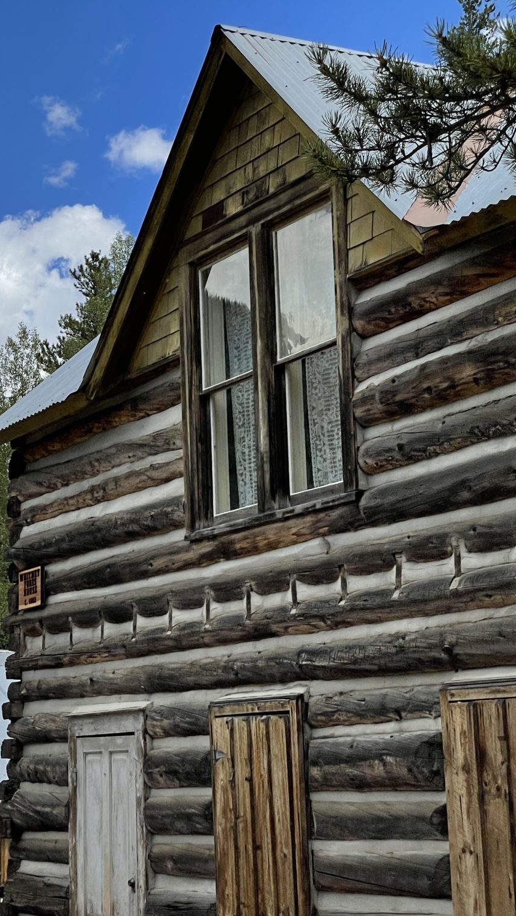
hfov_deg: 15.6
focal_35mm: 76
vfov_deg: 27.9
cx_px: -8
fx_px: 1849
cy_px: 459
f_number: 2
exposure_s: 1/1712
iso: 25
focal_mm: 6
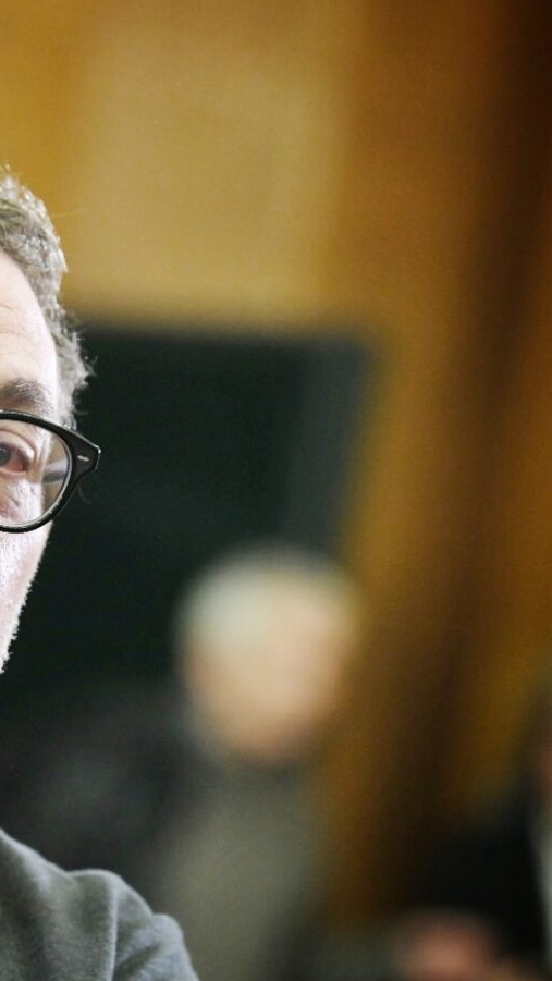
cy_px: 526
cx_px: -56
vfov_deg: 8.6
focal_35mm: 250
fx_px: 6503
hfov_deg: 4.8
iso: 4000
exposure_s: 1/400
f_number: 4
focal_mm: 140
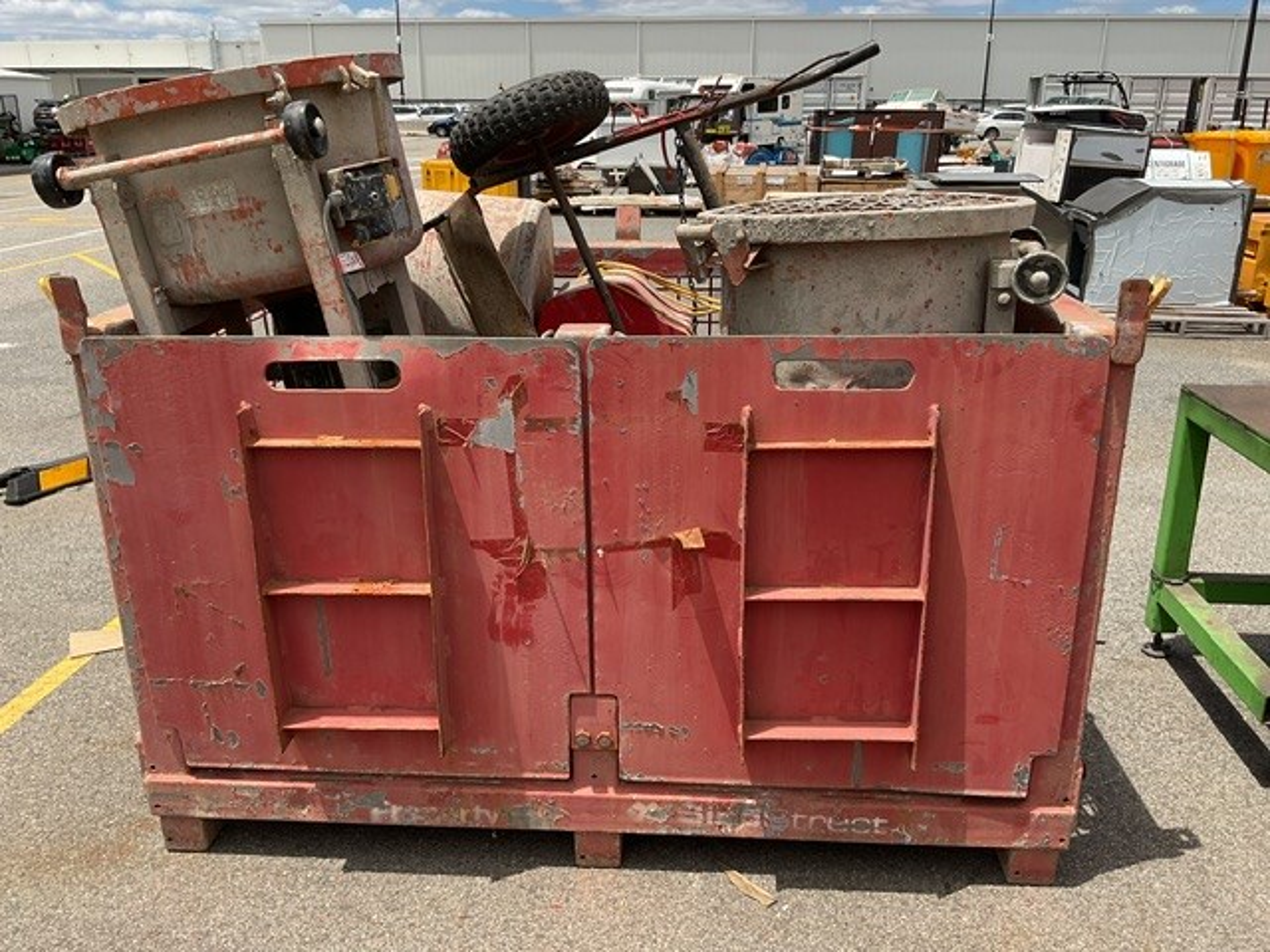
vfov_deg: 48.2
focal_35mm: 29
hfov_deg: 61.7
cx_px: 635
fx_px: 1064
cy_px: 476
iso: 16
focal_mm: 3
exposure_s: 1/1626
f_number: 1.8
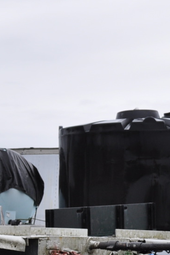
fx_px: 1077
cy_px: 219
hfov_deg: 8.2
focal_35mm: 152
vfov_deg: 13.4
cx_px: -248
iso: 200
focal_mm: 26
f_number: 5.6
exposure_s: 1/160
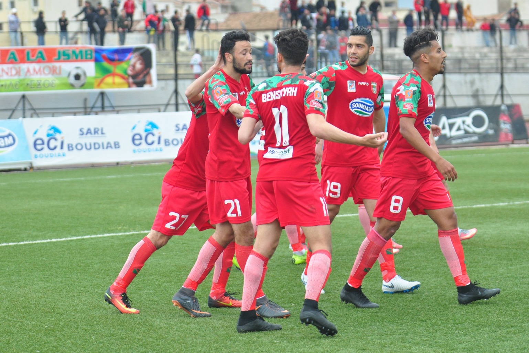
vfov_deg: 6.5
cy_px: 176
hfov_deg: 9.8
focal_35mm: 210
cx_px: 264
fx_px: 3086
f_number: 2.8
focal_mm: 140
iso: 560
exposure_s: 1/500
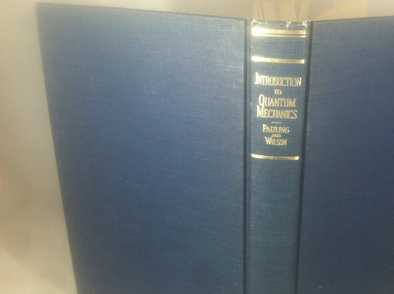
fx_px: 534
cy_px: 175
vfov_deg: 30.7
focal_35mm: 47
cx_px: 263
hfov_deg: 40.0
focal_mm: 3.85
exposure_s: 1/17
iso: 100
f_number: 2.8
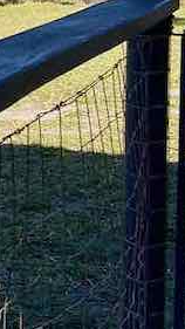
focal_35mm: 121
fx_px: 1056
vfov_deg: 17.1
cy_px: -37
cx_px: -314
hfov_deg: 8.7
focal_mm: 4.25
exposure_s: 1/1838
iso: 32
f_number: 1.8
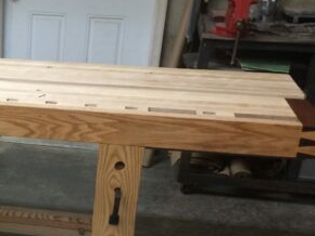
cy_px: 193
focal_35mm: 70
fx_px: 638
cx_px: -3
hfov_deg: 26.2
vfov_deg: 20.8
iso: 125
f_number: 2.2
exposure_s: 1/30
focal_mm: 4.15
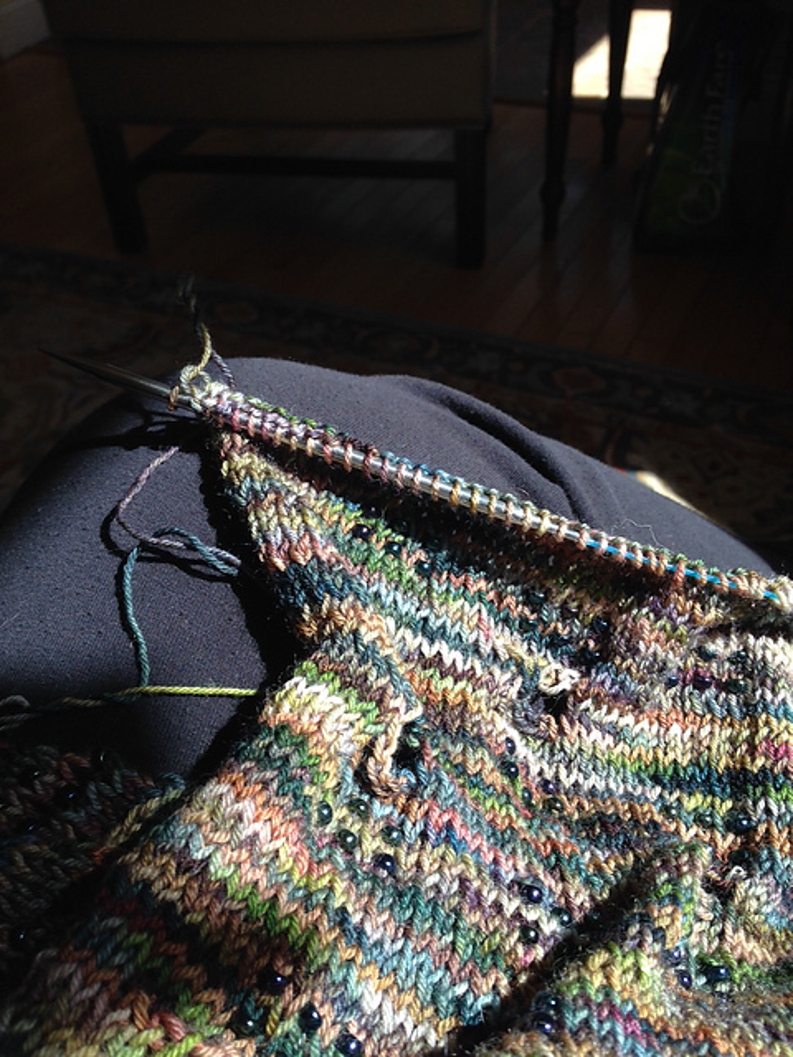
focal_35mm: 33
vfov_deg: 55.4
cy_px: 528
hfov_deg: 42.9
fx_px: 1008
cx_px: 396
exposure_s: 1/203
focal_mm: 4.12
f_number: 2.4
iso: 50
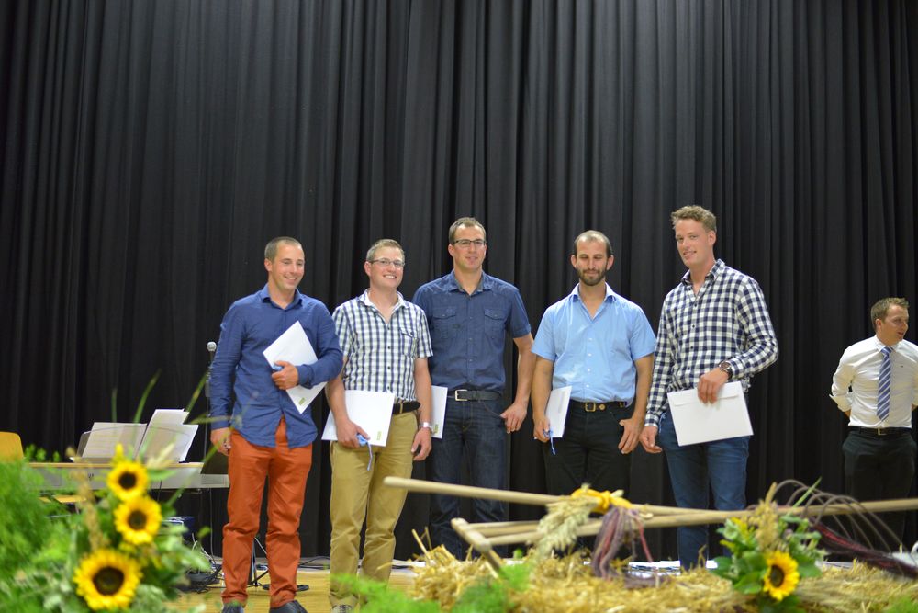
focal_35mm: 50
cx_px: 459
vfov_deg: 27.0
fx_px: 1275
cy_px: 306
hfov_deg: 39.6
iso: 2500
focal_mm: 50
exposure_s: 1/80
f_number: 2
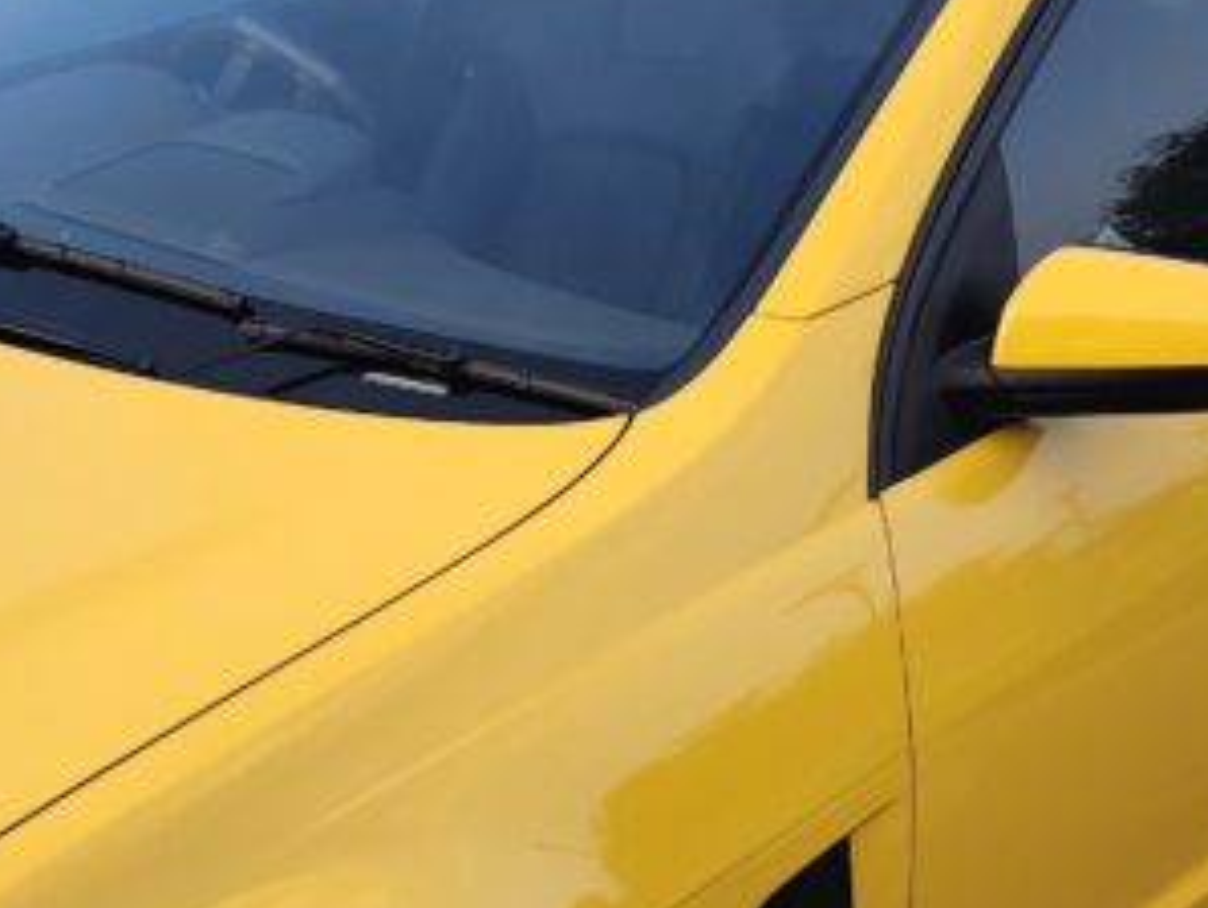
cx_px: 478
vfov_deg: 18.5
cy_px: 726
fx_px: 2759
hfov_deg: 24.6
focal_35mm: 79
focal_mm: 5.4
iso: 125
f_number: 1.8
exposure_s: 1/100
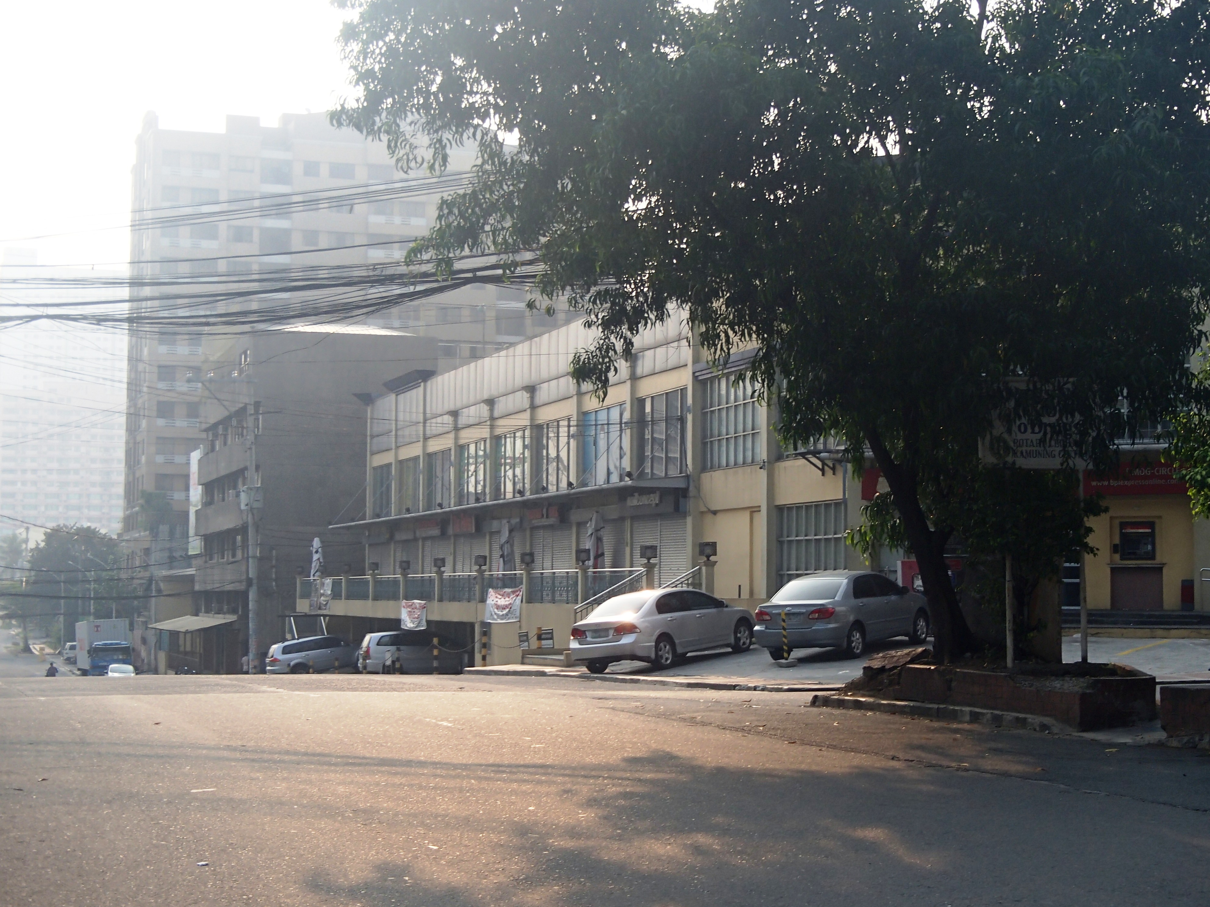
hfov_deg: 34.3
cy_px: 454
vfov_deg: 26.1
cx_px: 605
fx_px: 1957
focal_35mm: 56
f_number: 5.1
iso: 100
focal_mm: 10
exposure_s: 1/250
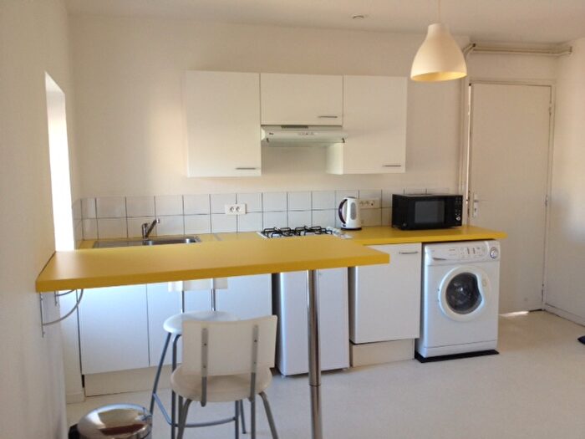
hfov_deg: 52.6
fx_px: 591
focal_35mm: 35
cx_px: 292
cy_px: 220
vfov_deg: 40.7
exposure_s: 1/24
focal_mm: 4.28
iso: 50
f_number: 2.4
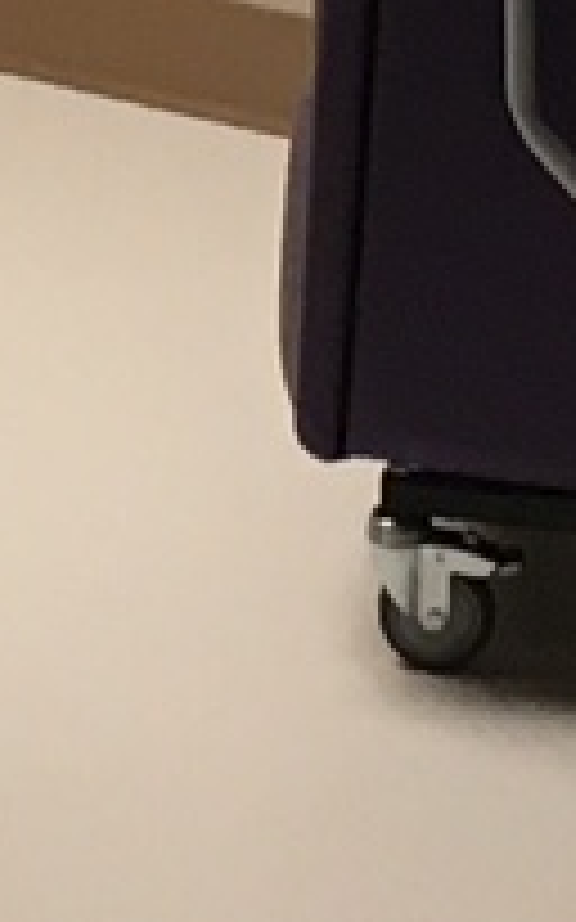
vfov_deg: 6.5
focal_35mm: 303
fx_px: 7616
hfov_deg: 4.3
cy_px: -1439
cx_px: -558
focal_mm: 4.15
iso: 50
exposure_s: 1/30
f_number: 2.2
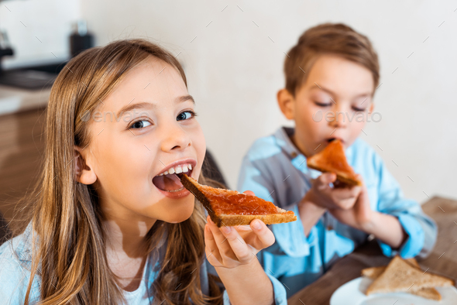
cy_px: 152
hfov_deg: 39.6
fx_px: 635
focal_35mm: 50
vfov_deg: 27.0
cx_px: 228
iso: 125
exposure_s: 1/160
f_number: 5
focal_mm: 50
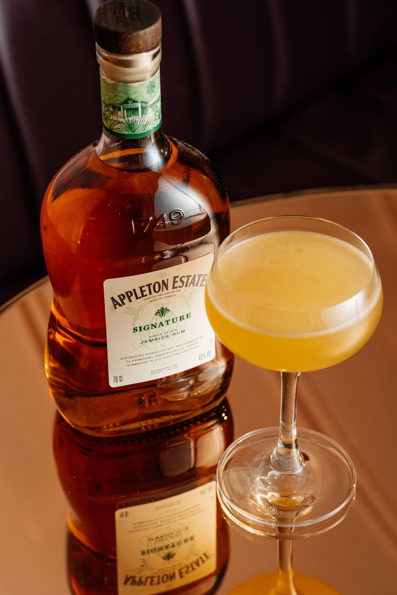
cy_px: 298
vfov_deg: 19.5
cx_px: 198
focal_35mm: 105
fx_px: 1737
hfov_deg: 13.0
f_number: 8
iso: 500
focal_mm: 105
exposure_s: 1/50
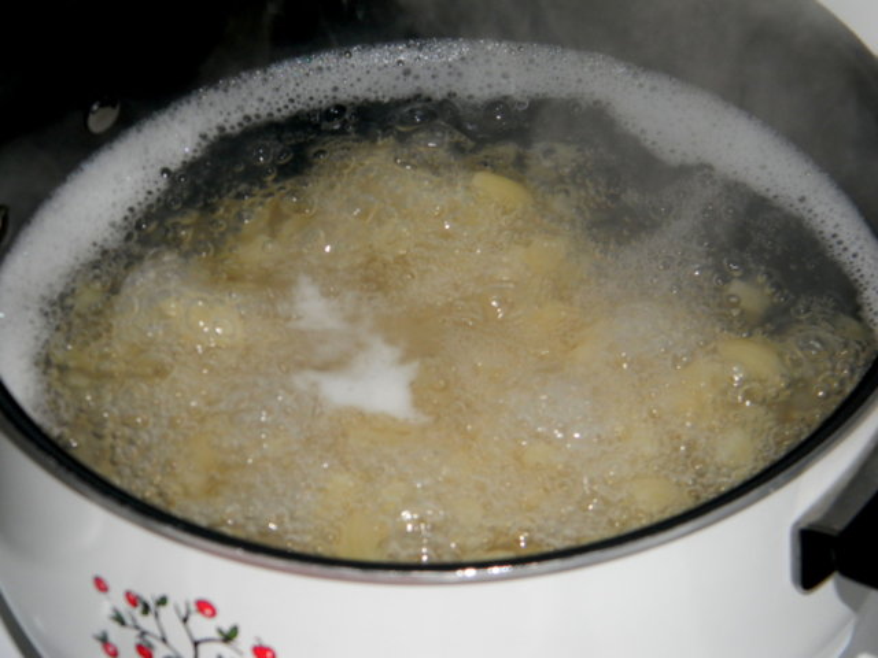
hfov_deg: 18.7
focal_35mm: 105
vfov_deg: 14.1
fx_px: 2663
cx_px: 439
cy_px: 329
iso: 200
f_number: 4.7
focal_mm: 19
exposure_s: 1/30
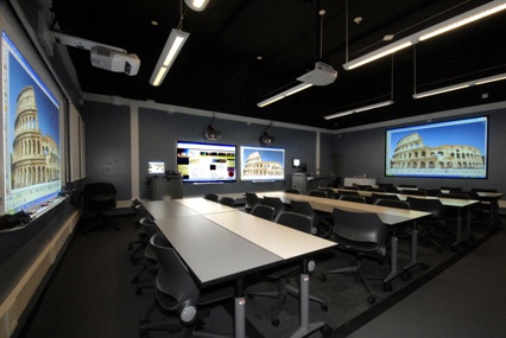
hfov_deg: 100.3
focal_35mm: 15
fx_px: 211
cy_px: 169
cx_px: 253
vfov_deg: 77.5
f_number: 22
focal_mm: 10
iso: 640
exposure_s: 1
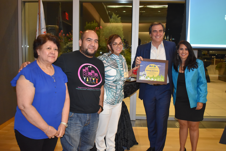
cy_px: 76
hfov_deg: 57.2
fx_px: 207
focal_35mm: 33
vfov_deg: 40.0
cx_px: 113
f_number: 3.8
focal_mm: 22
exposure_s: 1/100
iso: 1600
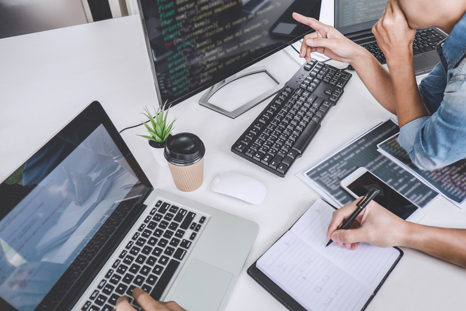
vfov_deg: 47.9
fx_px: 350
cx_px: 233
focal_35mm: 27
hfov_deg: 67.4
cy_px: 156
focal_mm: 18
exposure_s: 1/80
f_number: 3.2
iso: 200
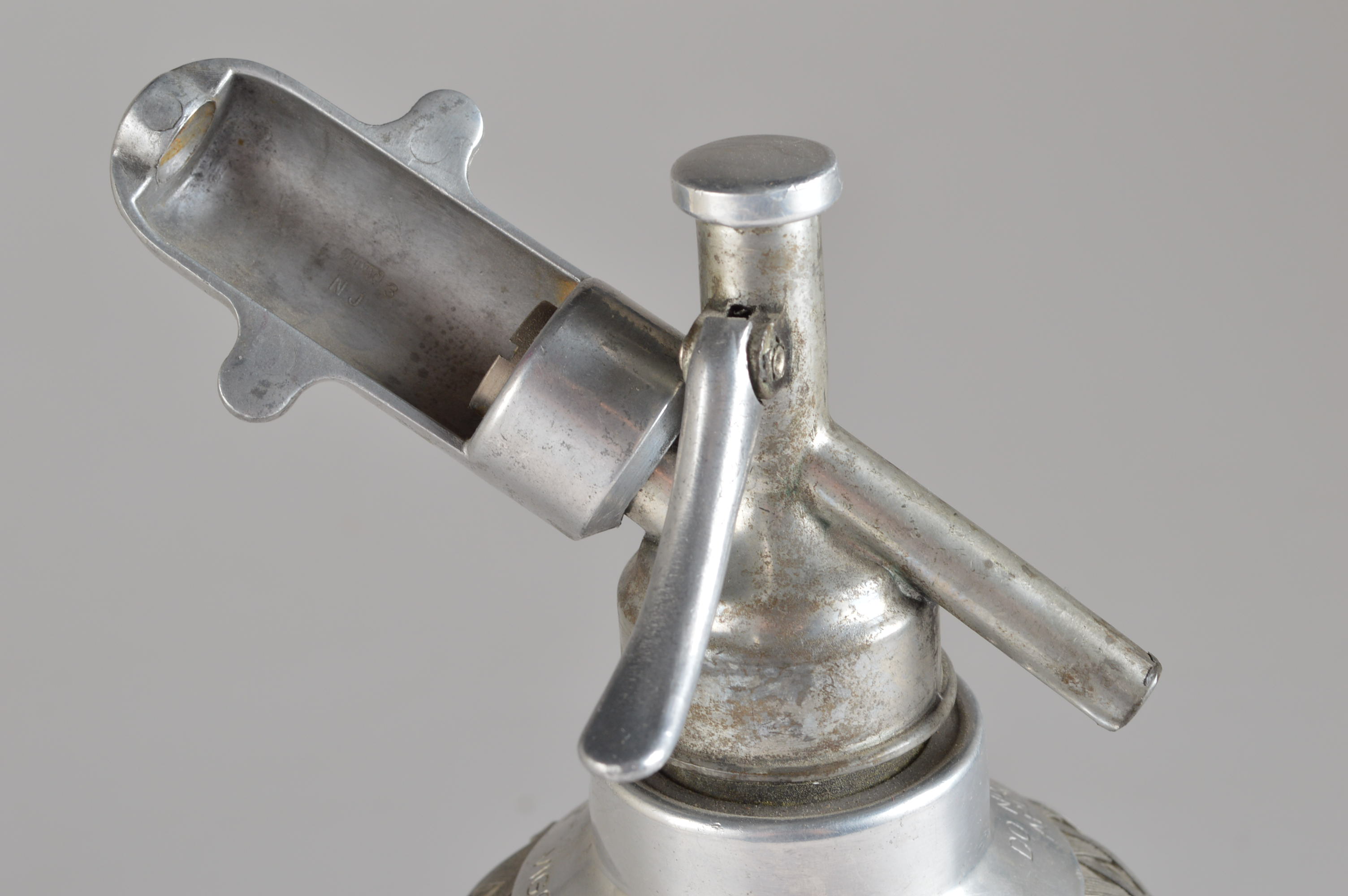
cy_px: 448
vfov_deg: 18.9
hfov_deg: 28.1
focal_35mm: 72
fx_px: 2694
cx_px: 674
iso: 200
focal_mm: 48
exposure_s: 1/125
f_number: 11
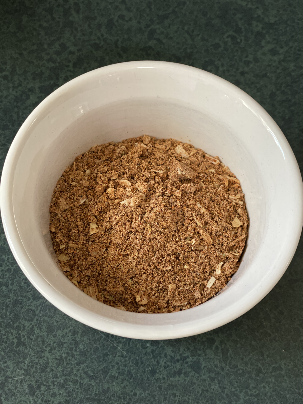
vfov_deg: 36.8
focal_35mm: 52
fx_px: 607
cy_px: 202
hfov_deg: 28.0
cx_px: 152
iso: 160
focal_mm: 6
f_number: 2
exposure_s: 1/40
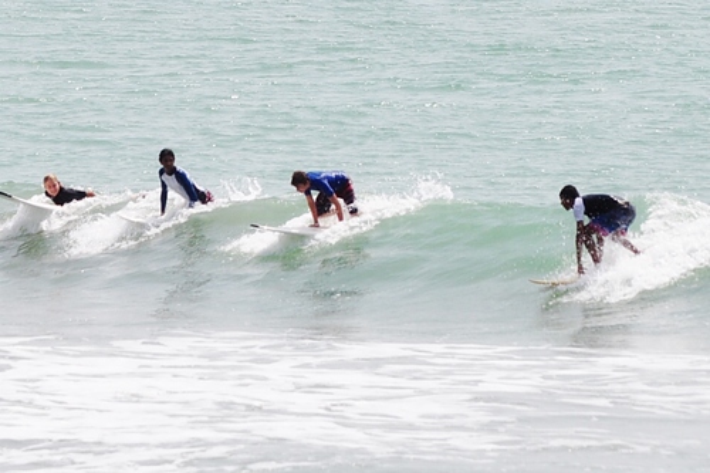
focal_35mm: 300
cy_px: 236
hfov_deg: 6.9
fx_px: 5914
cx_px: 355
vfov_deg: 4.6
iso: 200
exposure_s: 1/640
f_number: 11
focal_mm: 200
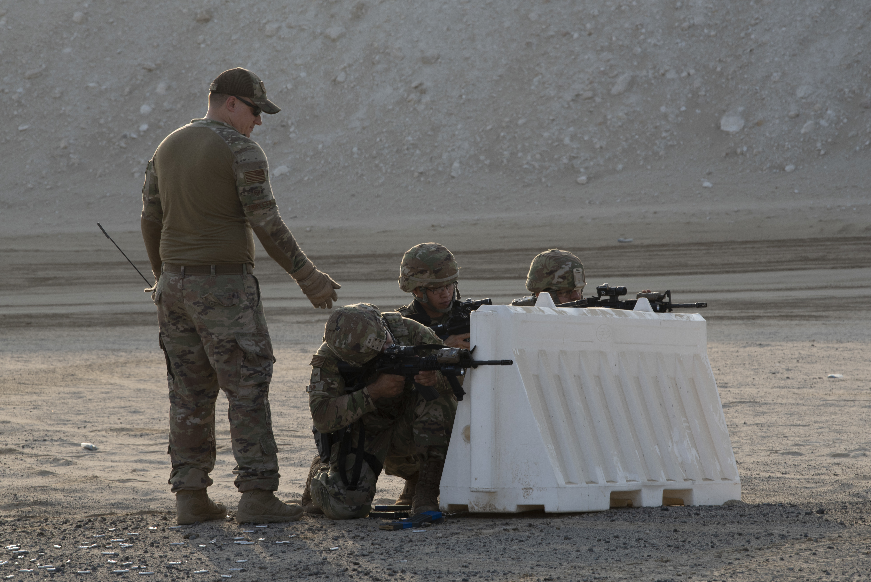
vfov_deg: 6.8
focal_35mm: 201
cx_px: 437
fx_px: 4865
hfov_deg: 10.2
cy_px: 290
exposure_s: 1/125
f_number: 14
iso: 250
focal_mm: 200
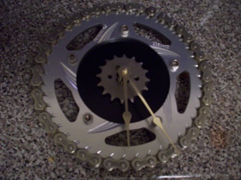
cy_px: 90
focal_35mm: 37
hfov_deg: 50.1
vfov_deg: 38.7
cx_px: 120
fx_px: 258
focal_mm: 6.2
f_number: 2.8
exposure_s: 1/8
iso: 200
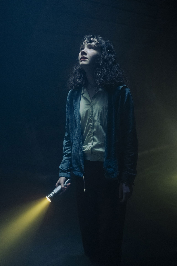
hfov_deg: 27.0
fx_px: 369
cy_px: 133
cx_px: 88
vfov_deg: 39.6
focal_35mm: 50
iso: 3200
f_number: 2
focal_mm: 33
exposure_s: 1/125
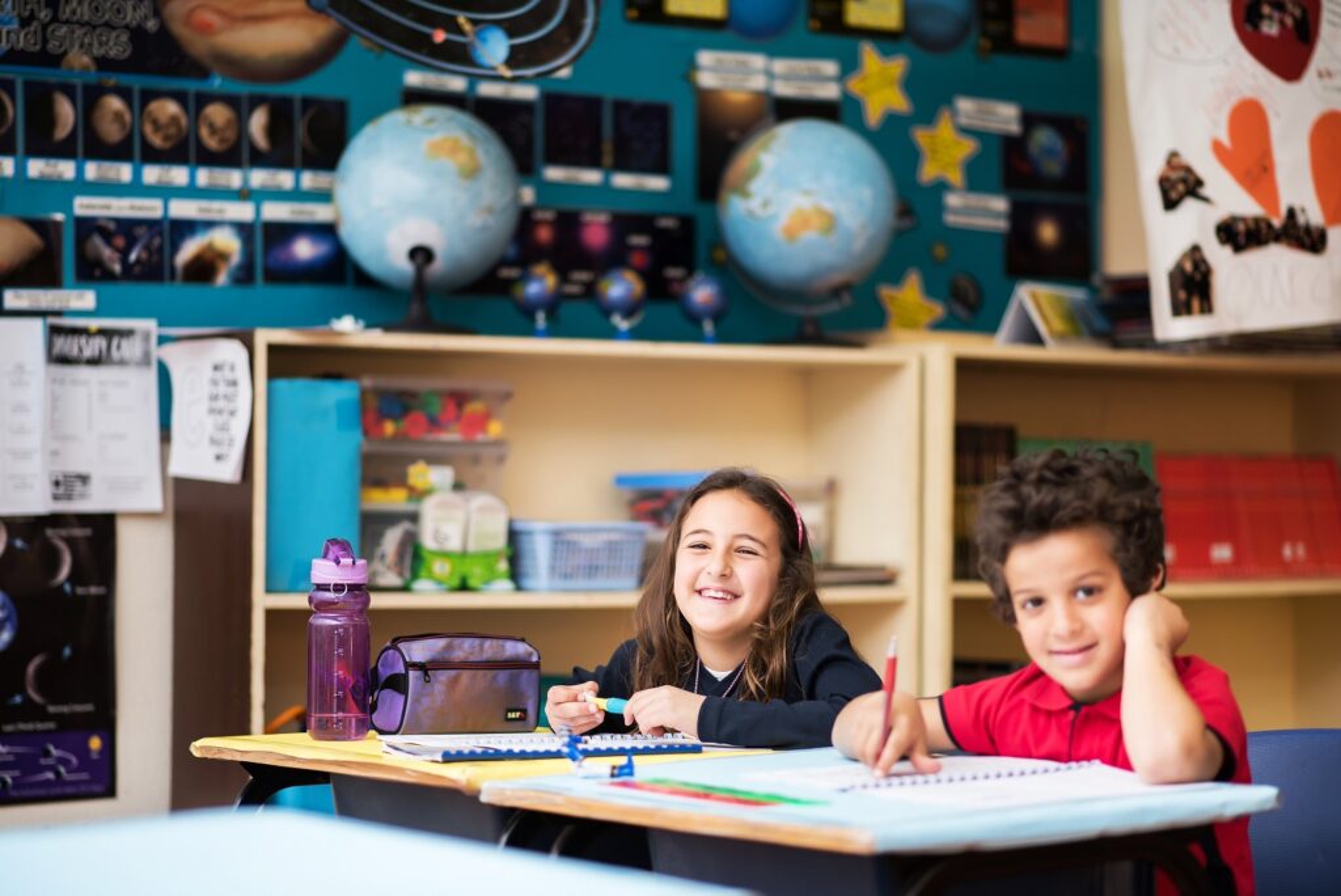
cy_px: 448
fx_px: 3168
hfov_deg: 23.9
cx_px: 670
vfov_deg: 16.1
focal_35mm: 85
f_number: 1.8
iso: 250
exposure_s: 1/200
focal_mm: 85
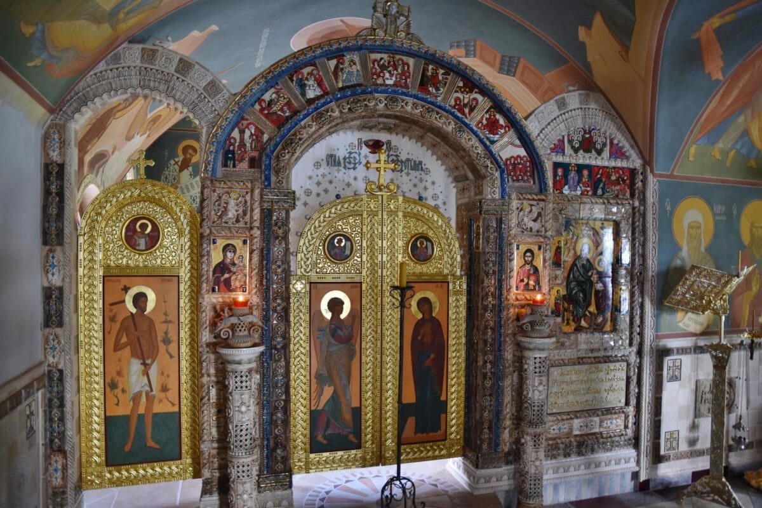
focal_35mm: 24
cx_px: 381
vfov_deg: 53.1
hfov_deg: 73.7
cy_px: 254
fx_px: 508
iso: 500
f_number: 2.8
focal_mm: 16
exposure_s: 1/20
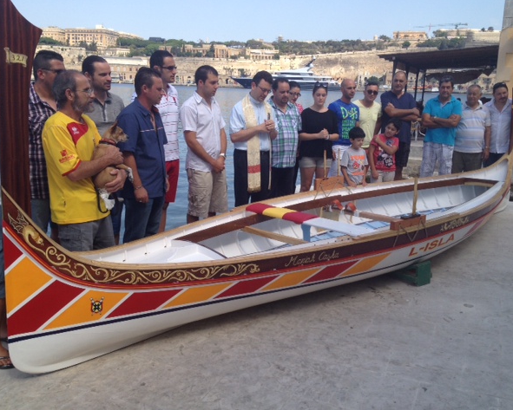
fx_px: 562
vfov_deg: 40.1
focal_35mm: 37
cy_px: 203
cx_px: 266
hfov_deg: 49.1
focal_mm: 4.28
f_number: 2.4
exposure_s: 1/1082
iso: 50
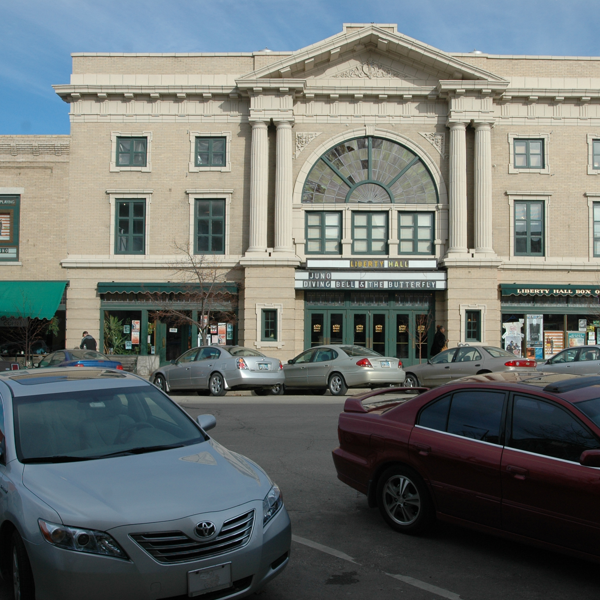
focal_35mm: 39
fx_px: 765
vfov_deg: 42.8
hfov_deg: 42.8
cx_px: 311
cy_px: 303
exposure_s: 1/400
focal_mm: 20
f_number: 8
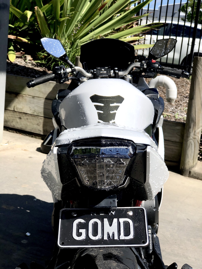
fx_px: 443
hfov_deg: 25.7
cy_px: 134
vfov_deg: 33.8
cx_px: 101
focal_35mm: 57
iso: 20
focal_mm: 6.6
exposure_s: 1/1116
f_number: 2.8
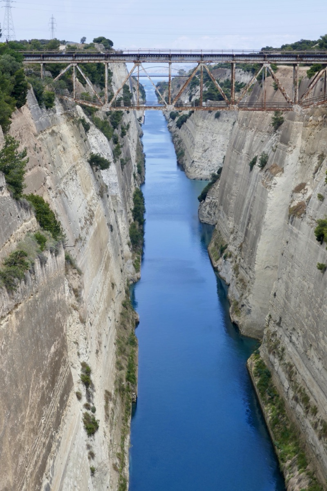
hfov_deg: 18.2
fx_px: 1022
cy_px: 246
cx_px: 164
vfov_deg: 27.0
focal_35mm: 75
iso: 125
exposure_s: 1/640
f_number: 4.6
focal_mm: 27.4
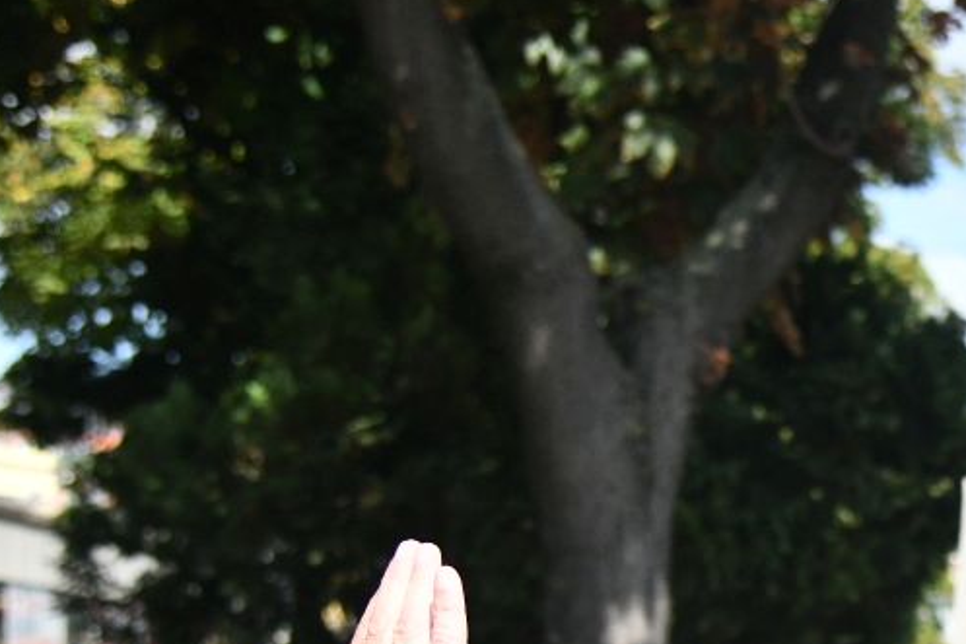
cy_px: 790
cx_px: 1158
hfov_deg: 19.1
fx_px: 2709
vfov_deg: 13.2
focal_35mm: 101
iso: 1250
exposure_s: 1/8000
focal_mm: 31
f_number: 4
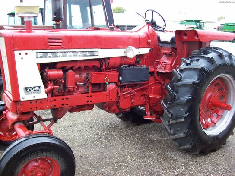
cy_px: 88
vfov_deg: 39.7
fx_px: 244
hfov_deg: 51.4
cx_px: 118
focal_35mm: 36
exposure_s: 1/128
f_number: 2.7
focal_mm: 6
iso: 148
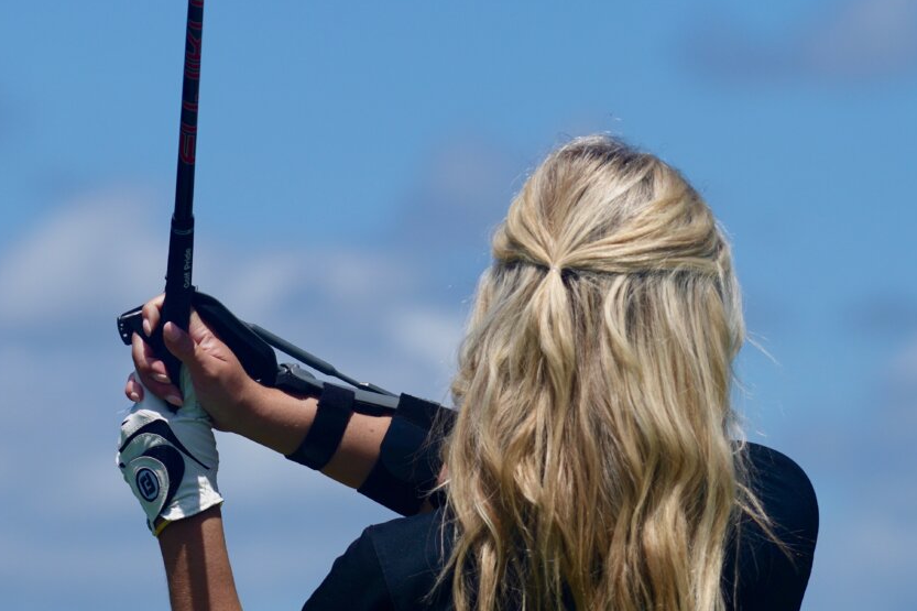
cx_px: 501
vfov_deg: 3.5
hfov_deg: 5.2
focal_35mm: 396
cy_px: 77
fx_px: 10084
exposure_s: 1/640
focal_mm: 161
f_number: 4.5
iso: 80
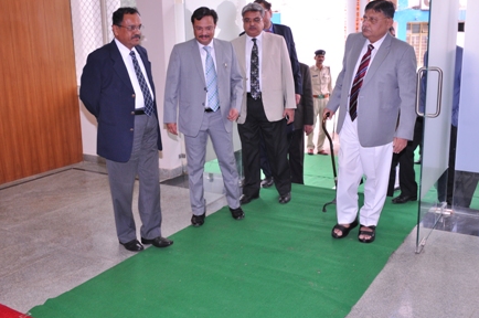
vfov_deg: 34.9
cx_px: 243
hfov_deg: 50.8
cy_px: 146
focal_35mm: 38
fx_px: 505
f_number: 5
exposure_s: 1/60
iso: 400
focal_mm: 22
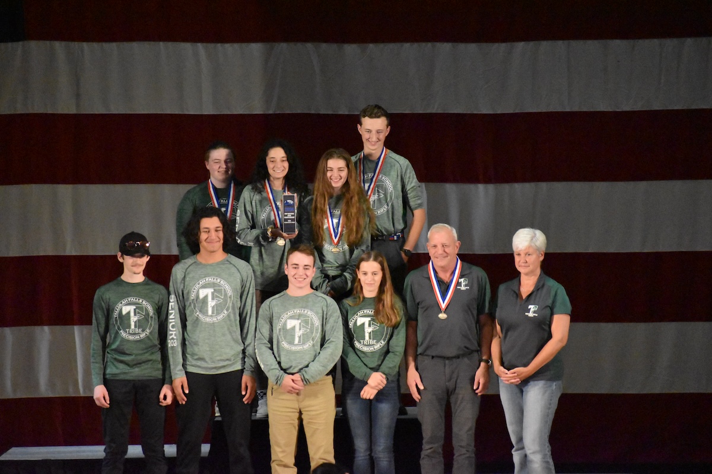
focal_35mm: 255
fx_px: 5043
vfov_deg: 5.4
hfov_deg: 8.1
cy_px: 237
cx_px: 356
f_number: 5
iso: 12800
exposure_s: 1/320
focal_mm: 170
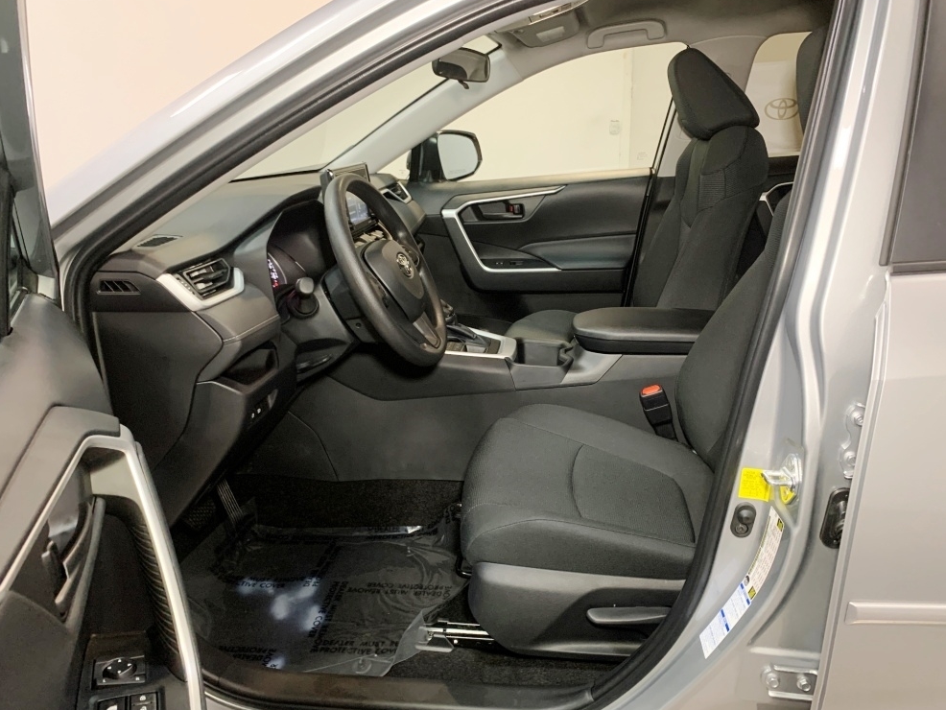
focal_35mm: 27
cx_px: 482
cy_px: 354
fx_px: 738
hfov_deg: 65.3
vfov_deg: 51.4
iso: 320
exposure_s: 1/40
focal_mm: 4.25
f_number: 1.8
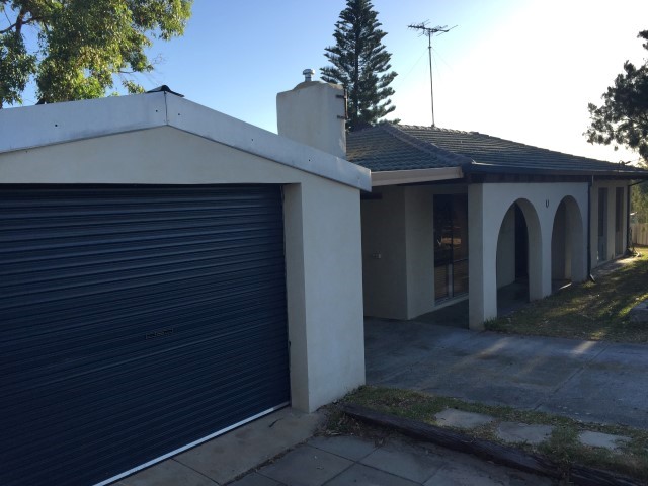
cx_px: 324
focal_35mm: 29
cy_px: 243
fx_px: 543
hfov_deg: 61.7
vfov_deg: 48.2
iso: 32
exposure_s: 1/898
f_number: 2.2
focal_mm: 4.15
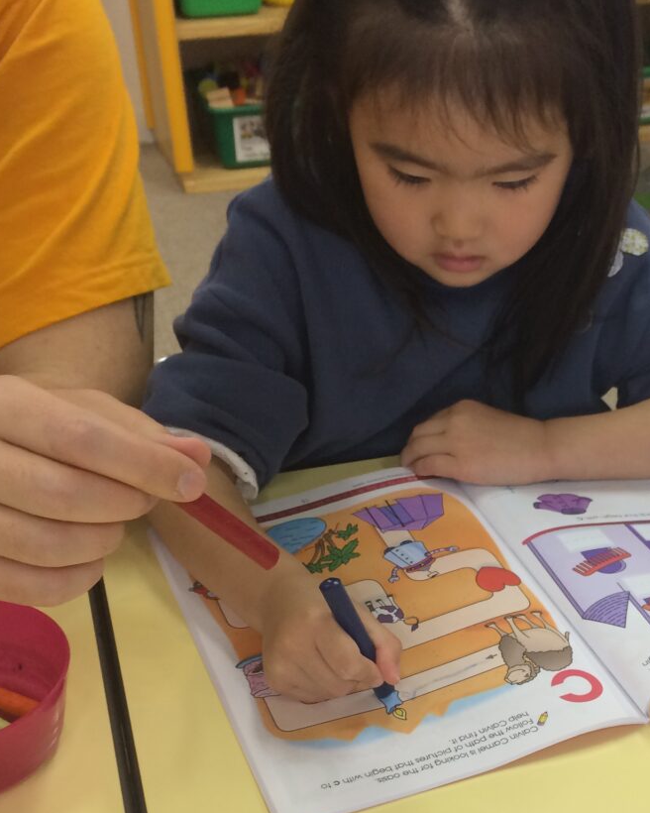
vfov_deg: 34.4
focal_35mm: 53
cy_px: 633
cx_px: 511
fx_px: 1274
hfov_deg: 28.1
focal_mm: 4.15
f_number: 2.2
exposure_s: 1/33
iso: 50
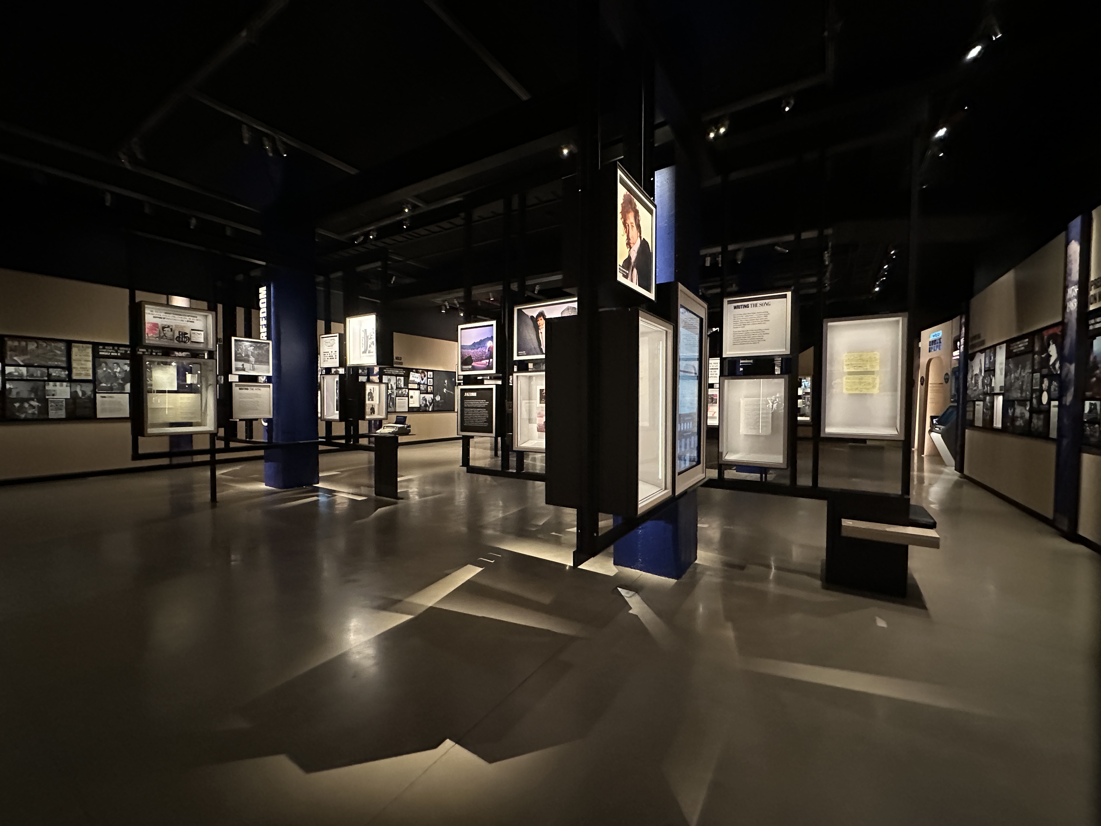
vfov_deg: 85.7
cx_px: 550
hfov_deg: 102.1
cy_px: 413
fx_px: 445
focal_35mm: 14
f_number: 2.2
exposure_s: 1/35
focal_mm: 2.22
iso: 1250
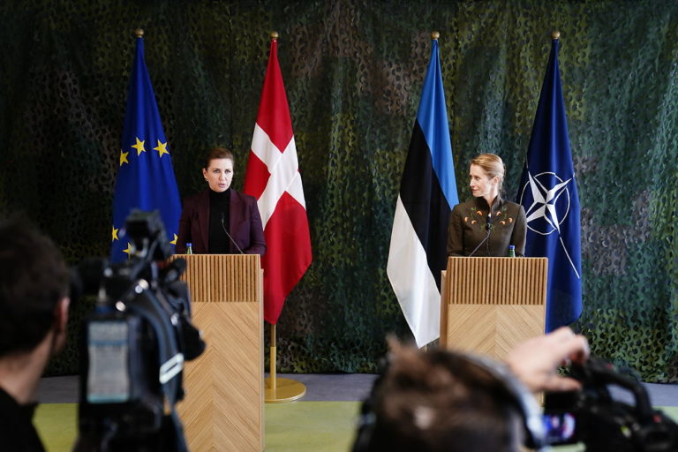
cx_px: 339
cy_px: 226
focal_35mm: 51
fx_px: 960
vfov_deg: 26.5
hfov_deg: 38.9
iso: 800
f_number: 2.8
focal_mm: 51
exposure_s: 1/400
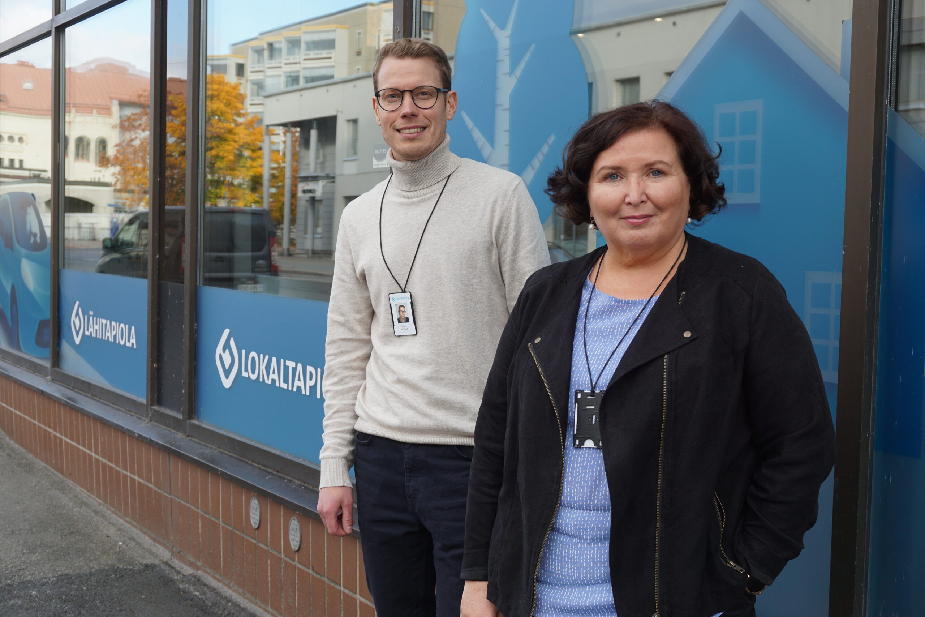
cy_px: 308
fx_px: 1233
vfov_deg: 28.1
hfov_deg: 41.1
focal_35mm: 48
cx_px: 462
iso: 100
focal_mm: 32
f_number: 6.3
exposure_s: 1/80
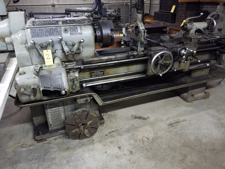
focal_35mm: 26
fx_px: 169
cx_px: 112
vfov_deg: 53.1
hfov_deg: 67.3
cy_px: 84
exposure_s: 1/10
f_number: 1.7
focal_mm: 4.2
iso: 250
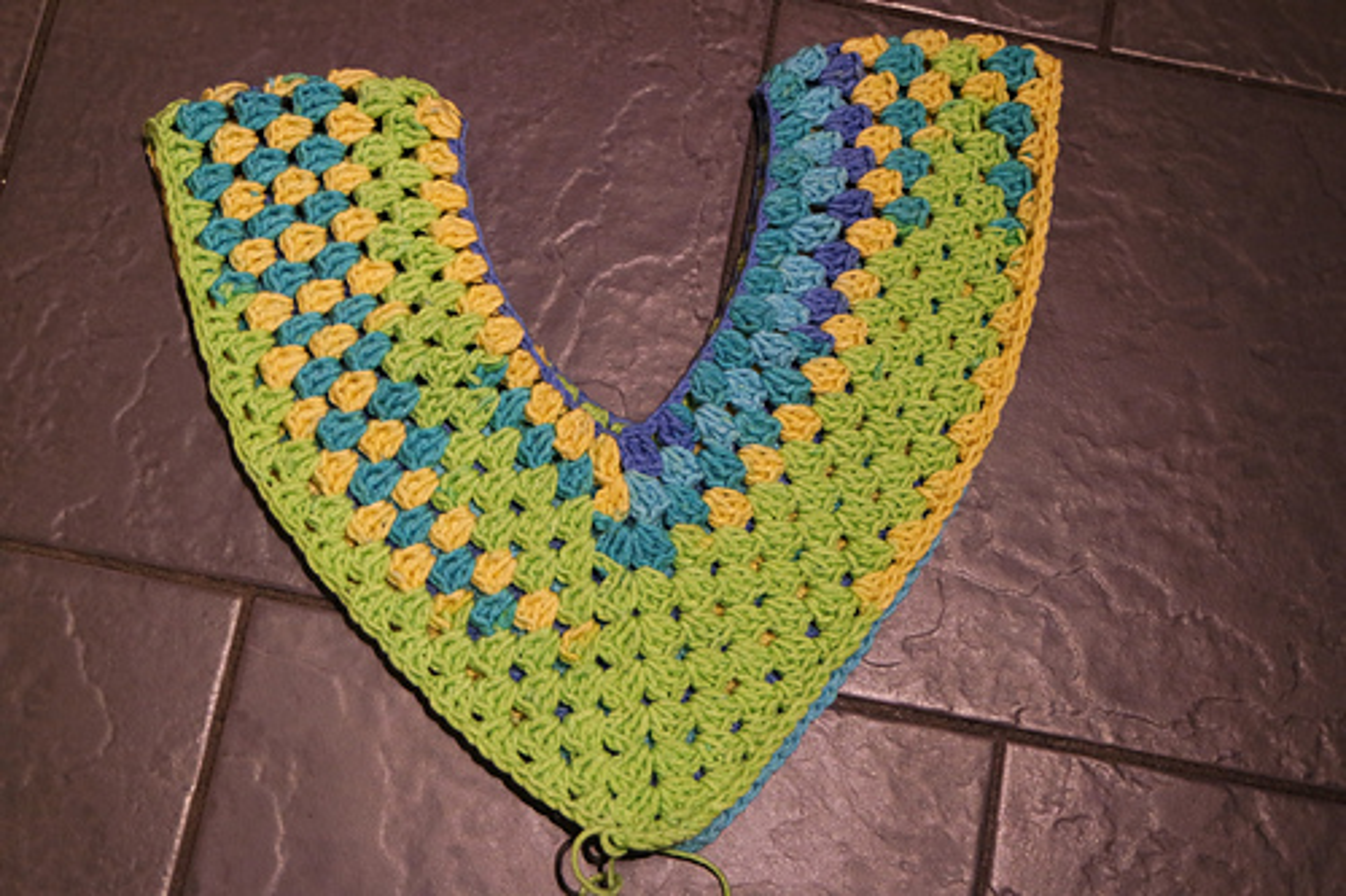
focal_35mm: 49
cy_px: 448
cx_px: 673
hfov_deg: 40.4
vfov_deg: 27.5
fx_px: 1831
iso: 1600
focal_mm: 32
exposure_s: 1/60
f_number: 4.5
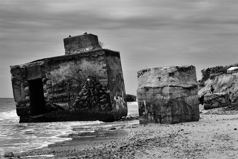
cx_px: 119
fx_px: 562
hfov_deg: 23.9
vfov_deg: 16.1
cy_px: 80
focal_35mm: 85
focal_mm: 85
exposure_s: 1/500
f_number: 11
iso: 640
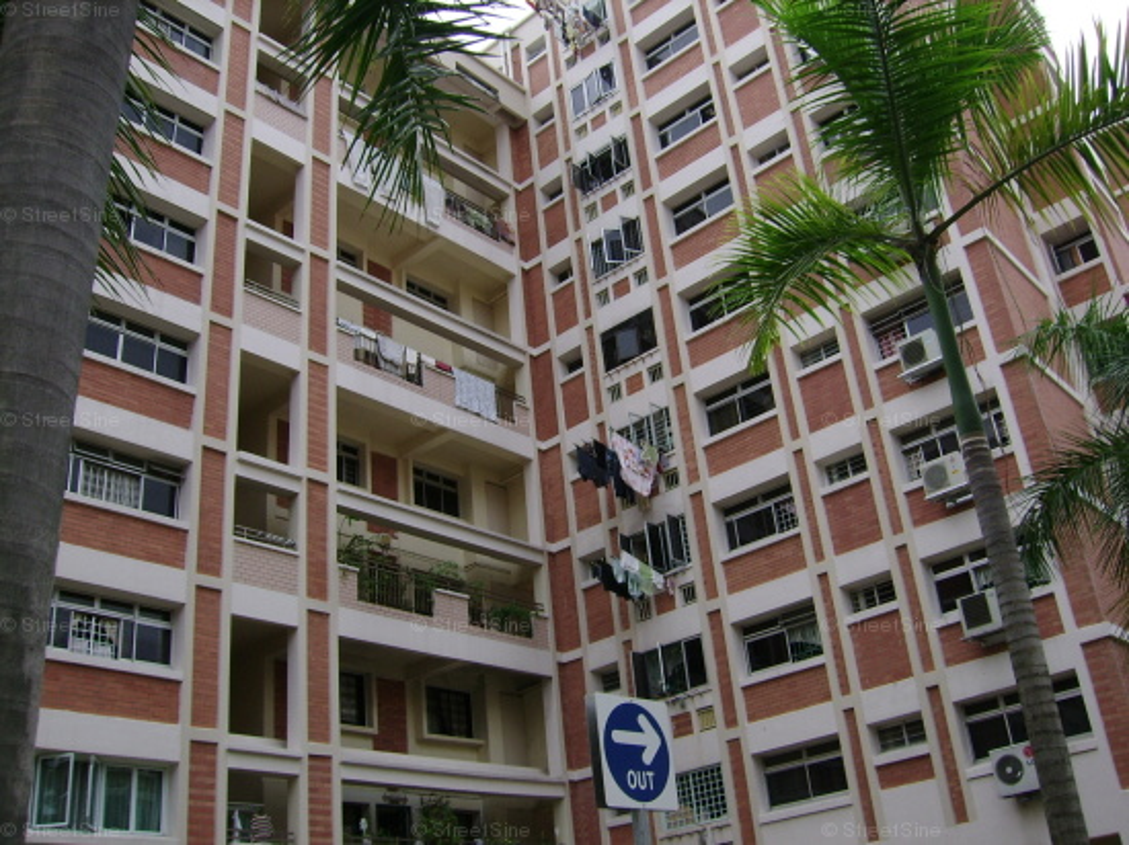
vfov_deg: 40.7
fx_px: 1141
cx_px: 564
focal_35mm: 35
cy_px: 422
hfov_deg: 52.6
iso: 50
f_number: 5.8
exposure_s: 1/353
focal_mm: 5.95
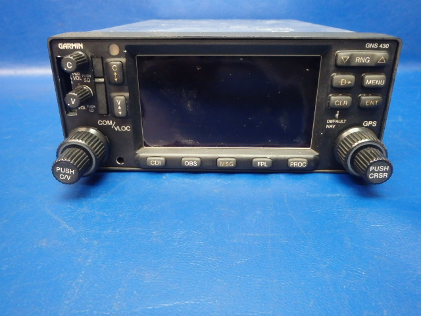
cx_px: 210
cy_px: 158
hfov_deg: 63.4
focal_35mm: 28
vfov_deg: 49.7
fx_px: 341
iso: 800
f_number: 3.9
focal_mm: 5
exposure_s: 1/20
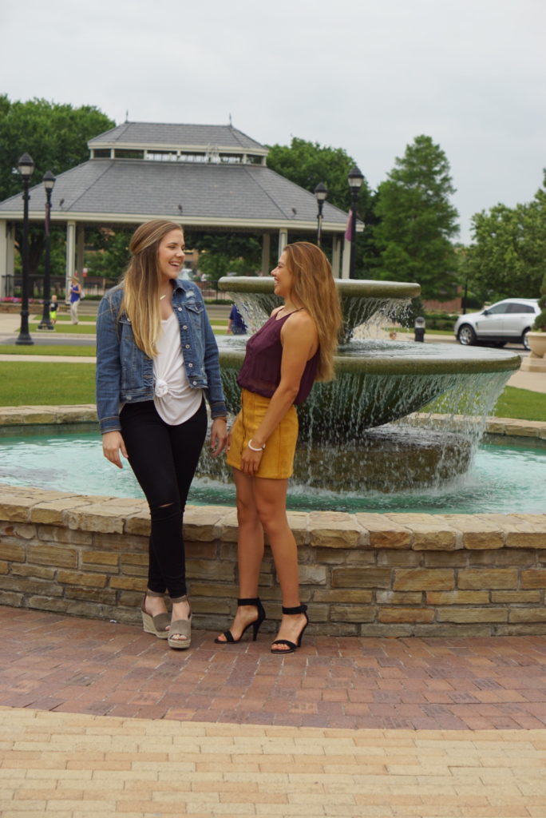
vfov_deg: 27.0
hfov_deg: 18.2
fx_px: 1704
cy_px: 409
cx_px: 273
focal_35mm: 75
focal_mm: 50
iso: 100
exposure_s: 1/160
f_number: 4
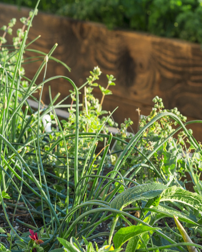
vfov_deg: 14.2
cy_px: 161
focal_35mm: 135
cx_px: 85
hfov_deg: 11.4
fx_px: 1009
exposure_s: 1/90
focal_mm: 50
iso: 100
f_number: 5.6
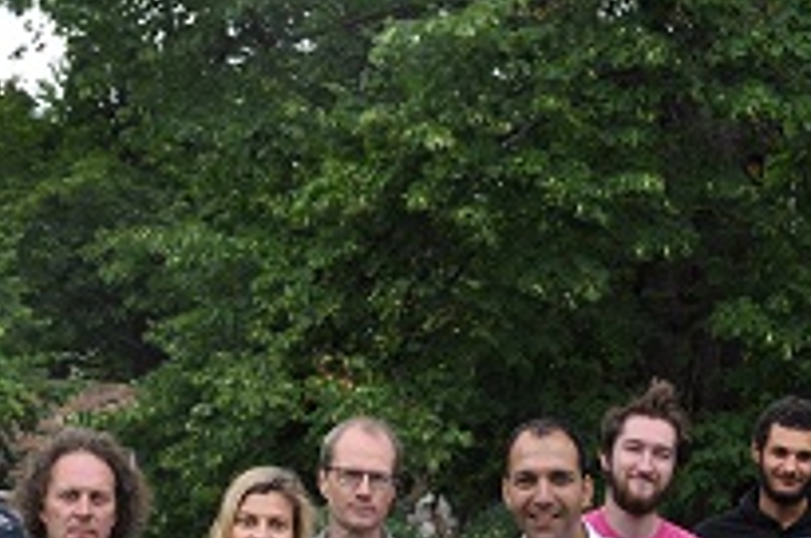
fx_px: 1979
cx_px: 404
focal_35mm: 88
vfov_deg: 14.8
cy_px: 708
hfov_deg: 23.2
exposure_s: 1/160
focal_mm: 20
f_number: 6.3
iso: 200
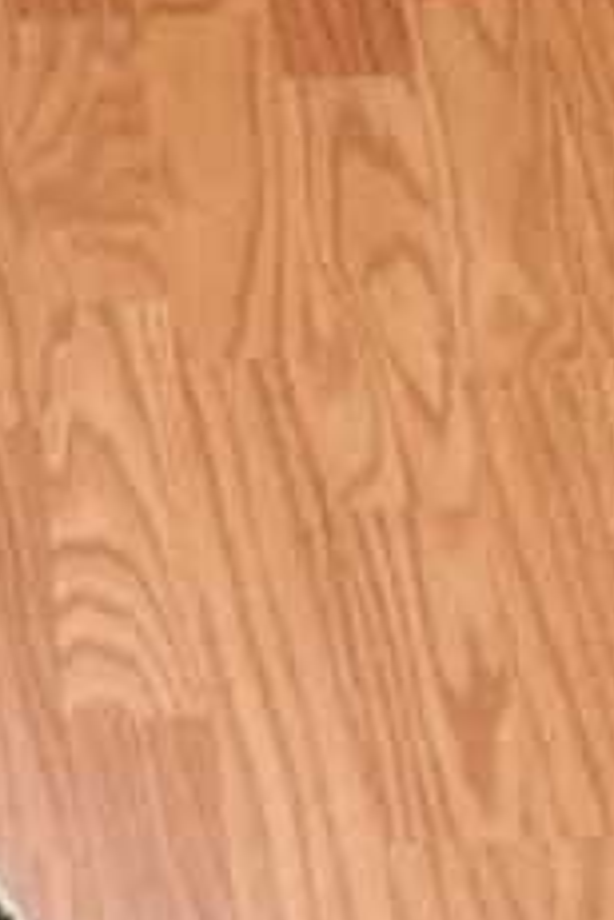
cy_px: 2065
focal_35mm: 205
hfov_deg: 6.6
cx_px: -187
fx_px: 5244
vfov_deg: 9.2
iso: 200
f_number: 14
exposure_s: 1/200
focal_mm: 28
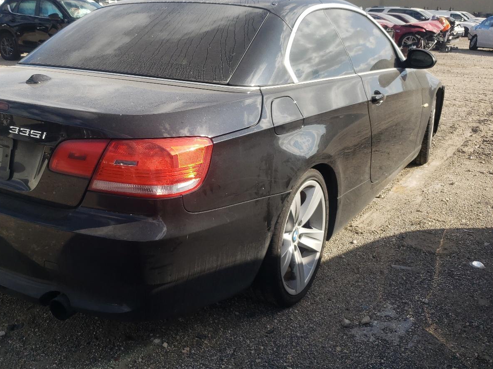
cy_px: 164
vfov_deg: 40.6
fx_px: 498
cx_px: 180
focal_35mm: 35
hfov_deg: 52.0
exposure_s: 1/2000
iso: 50
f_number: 1.5
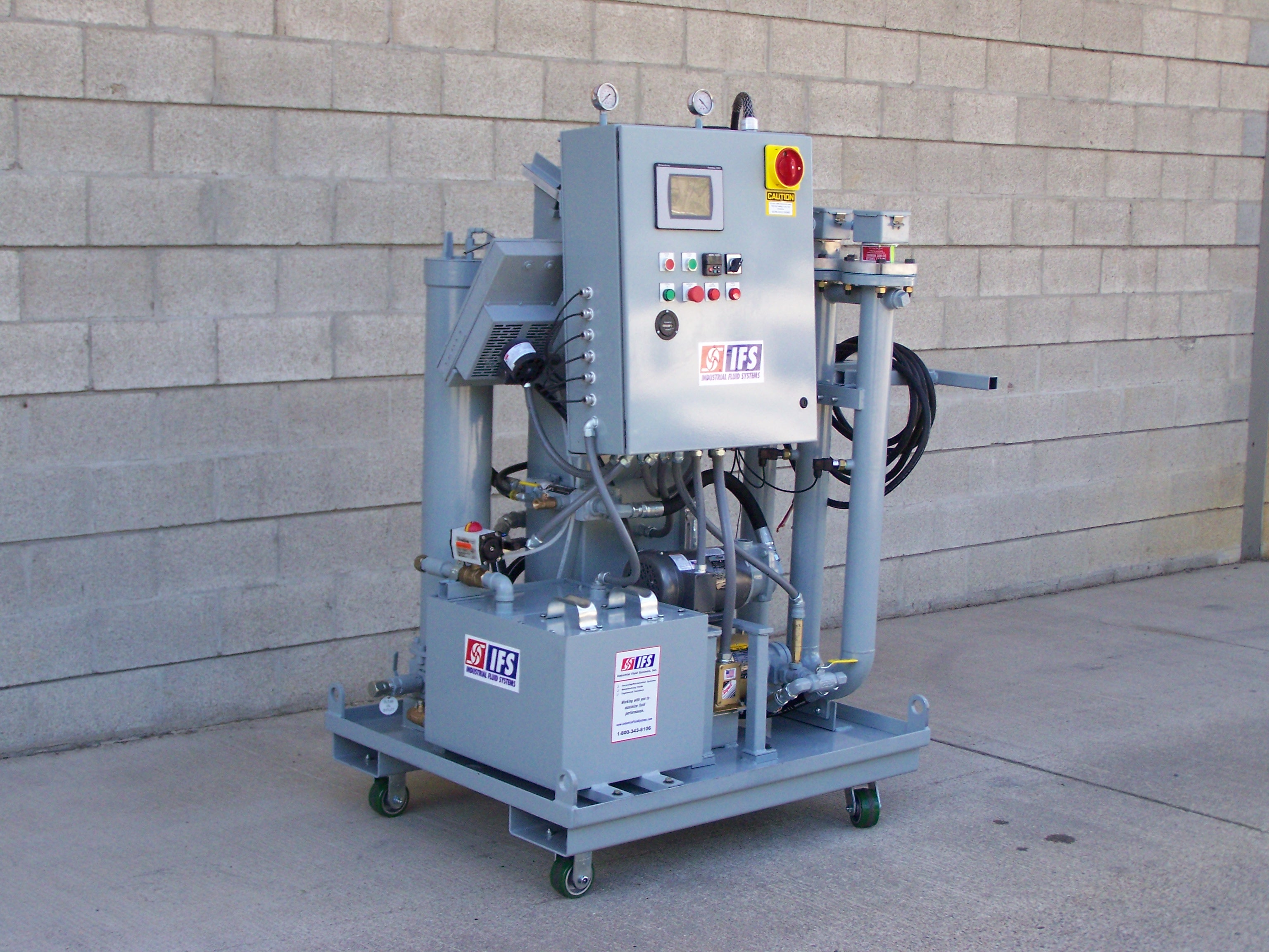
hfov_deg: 32.7
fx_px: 2163
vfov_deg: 24.8
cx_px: 634
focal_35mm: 59
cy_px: 476
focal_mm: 9.8
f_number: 3.1
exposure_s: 1/250
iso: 160
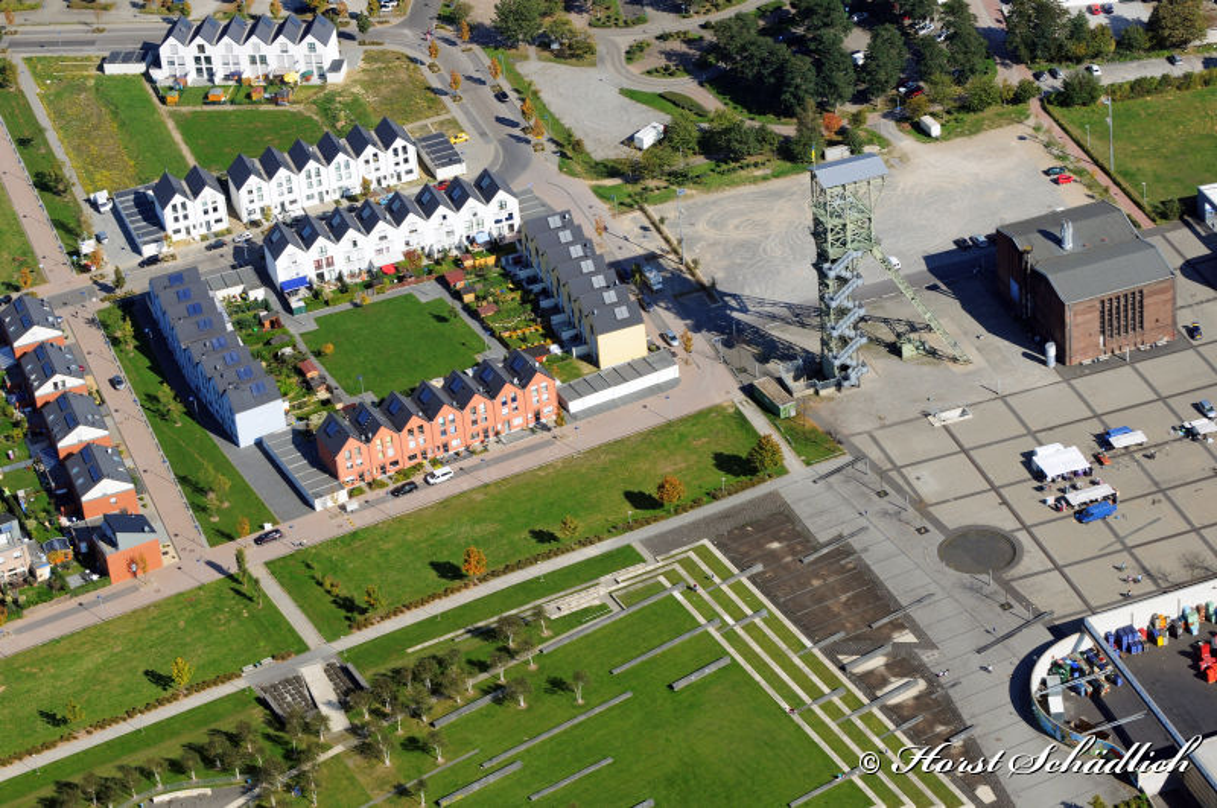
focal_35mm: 105
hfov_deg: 19.5
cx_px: 608
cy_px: 404
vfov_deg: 13.0
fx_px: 3545
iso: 200
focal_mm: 70
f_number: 9
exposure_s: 1/400
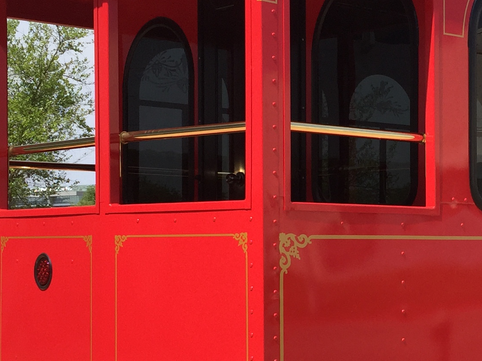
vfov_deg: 17.5
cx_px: 482
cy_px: 247
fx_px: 1170
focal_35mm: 84
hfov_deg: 22.4
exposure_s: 1/1799
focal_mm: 4.15
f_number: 2.2
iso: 32
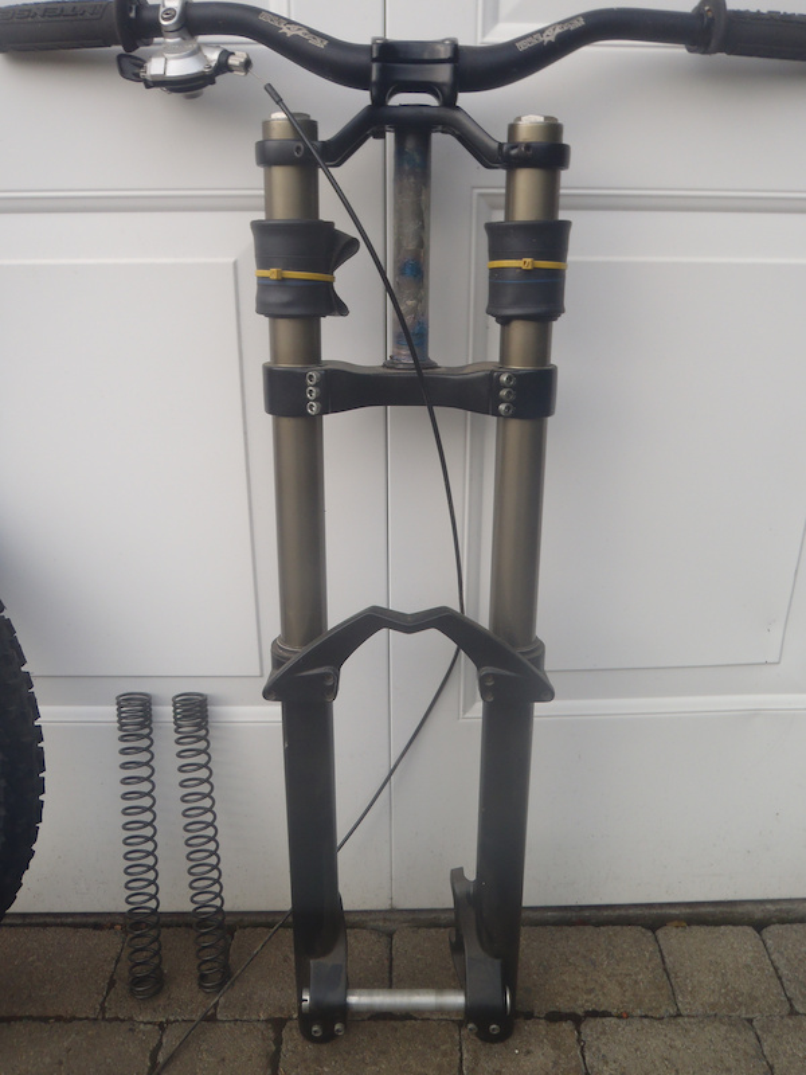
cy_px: 538
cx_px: 403
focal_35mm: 28
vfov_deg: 63.4
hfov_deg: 49.7
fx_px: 869
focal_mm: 5
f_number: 4
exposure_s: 1/100
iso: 64
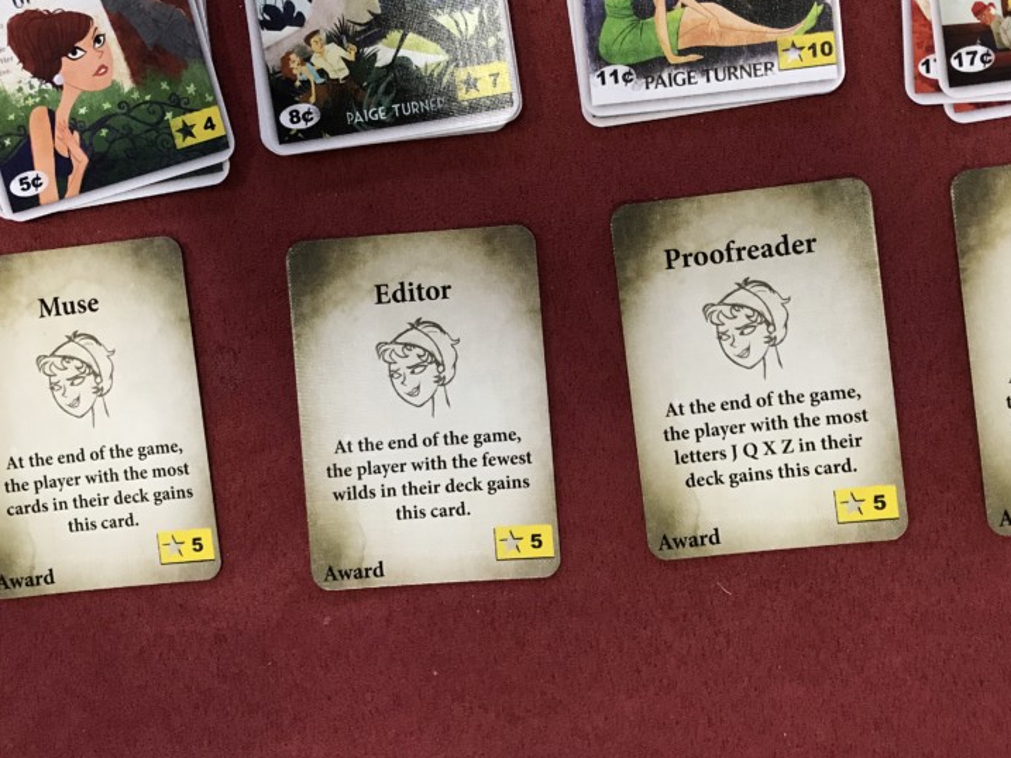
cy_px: 272
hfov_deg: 46.6
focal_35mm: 40
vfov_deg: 35.7
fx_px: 1168
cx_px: 592
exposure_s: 1/25
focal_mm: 3.99
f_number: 1.8
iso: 40
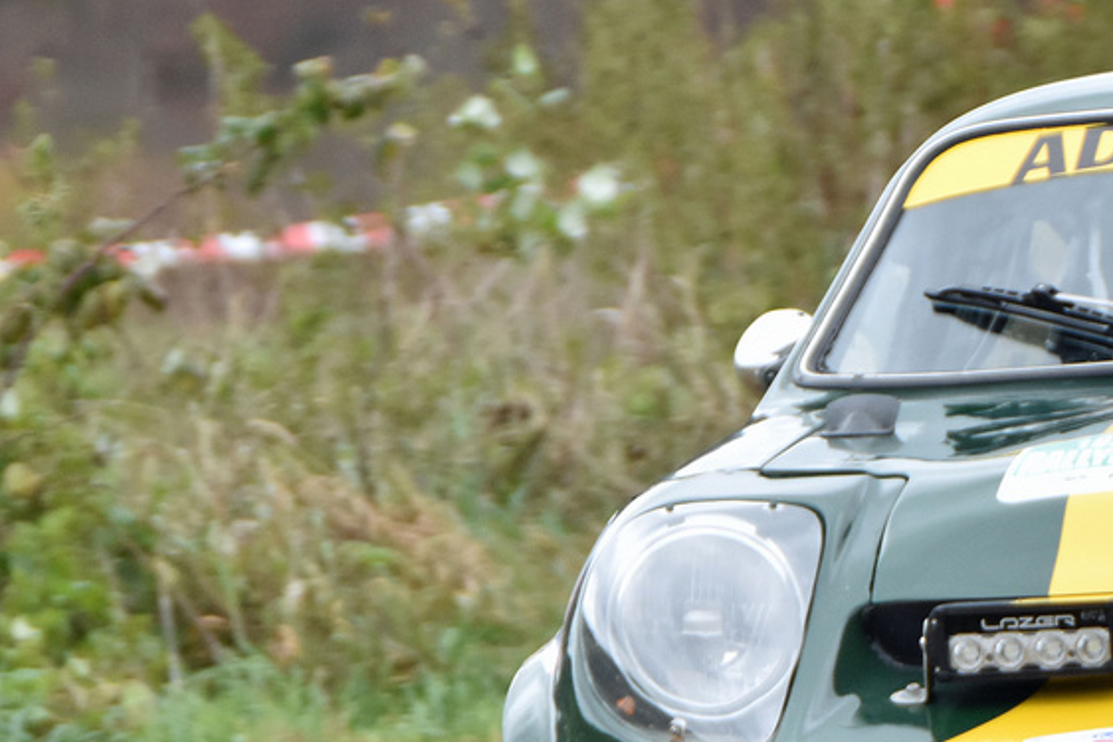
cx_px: 1016
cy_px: 560
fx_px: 28078
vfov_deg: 1.5
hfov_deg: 2.3
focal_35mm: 908
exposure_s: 1/320
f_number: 6
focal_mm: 210
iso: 800
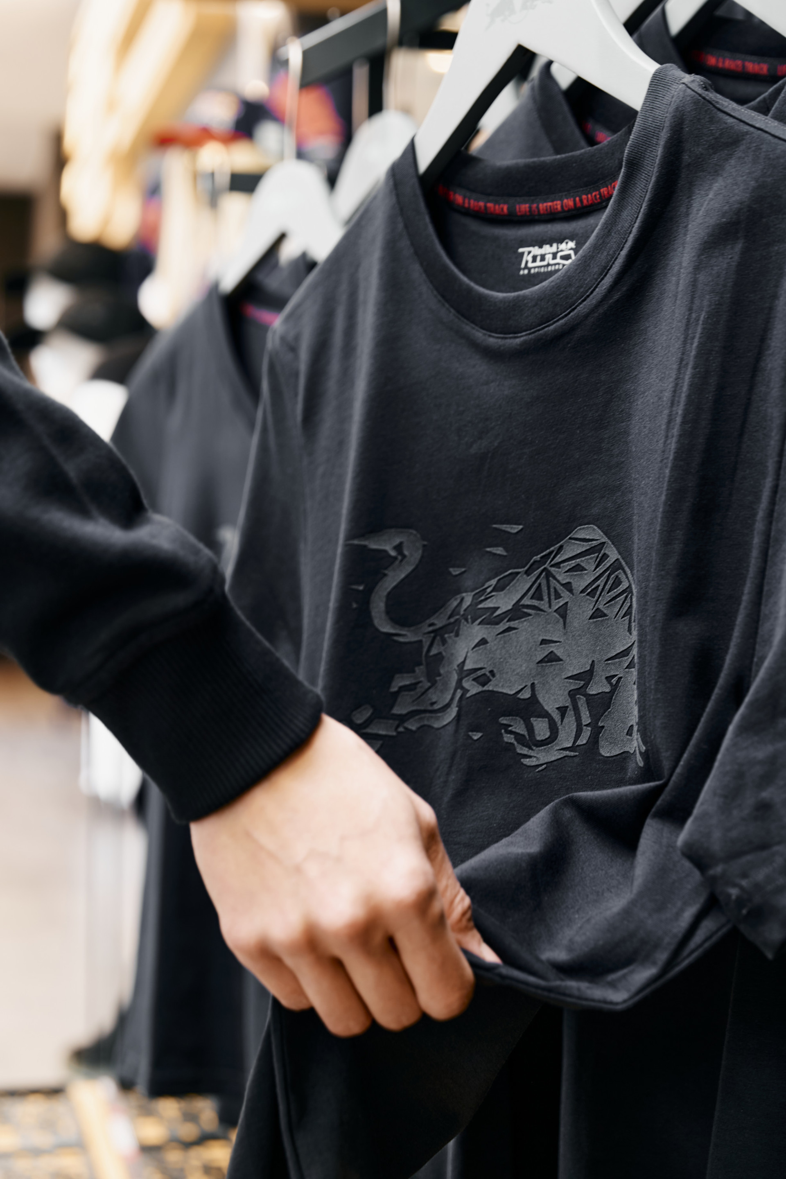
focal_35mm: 70
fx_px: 2292
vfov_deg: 28.8
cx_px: 393
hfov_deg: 19.5
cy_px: 590
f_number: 5.6
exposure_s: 1/8
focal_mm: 70
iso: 200
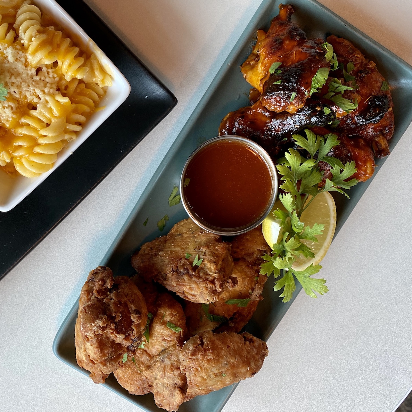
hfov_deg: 51.6
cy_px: 205
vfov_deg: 52.5
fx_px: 417
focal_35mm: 31
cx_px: 140
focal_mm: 4.25
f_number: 1.8
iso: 80
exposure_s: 1/120
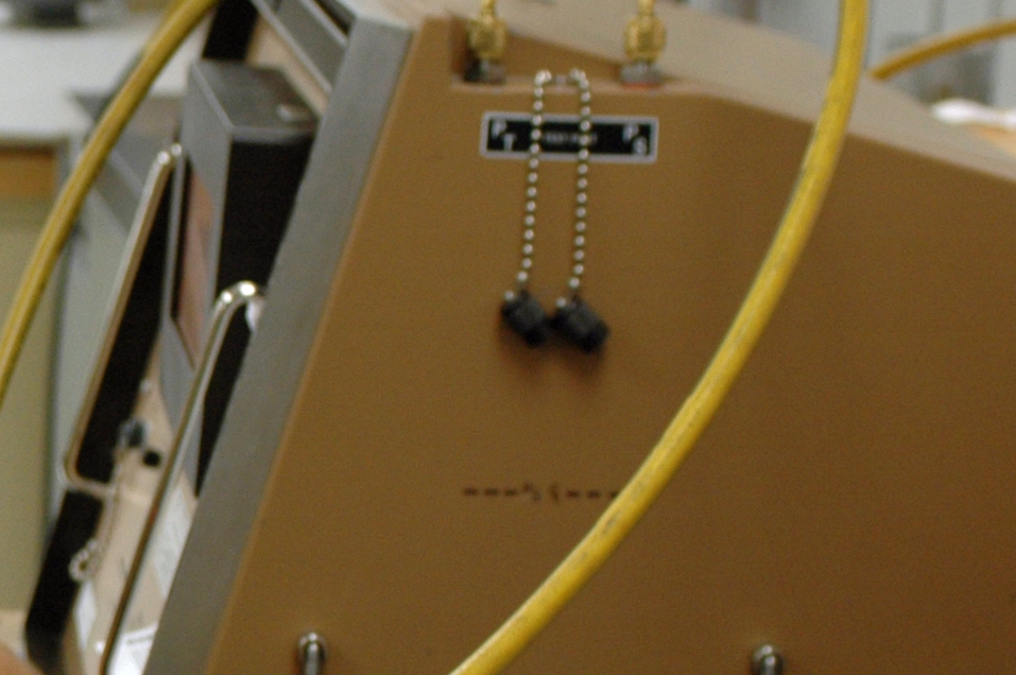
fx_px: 3721
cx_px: -546
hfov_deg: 14.4
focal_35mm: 132
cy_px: 591
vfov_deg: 10.3
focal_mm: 28
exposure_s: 1/80
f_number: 4.5
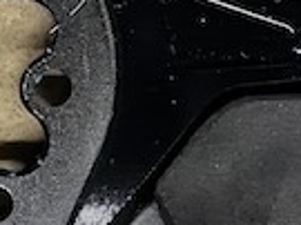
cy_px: 71
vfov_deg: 8.9
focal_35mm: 166
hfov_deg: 11.6
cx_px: -78
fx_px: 1442
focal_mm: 3.99
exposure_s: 1/24
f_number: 1.8
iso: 500
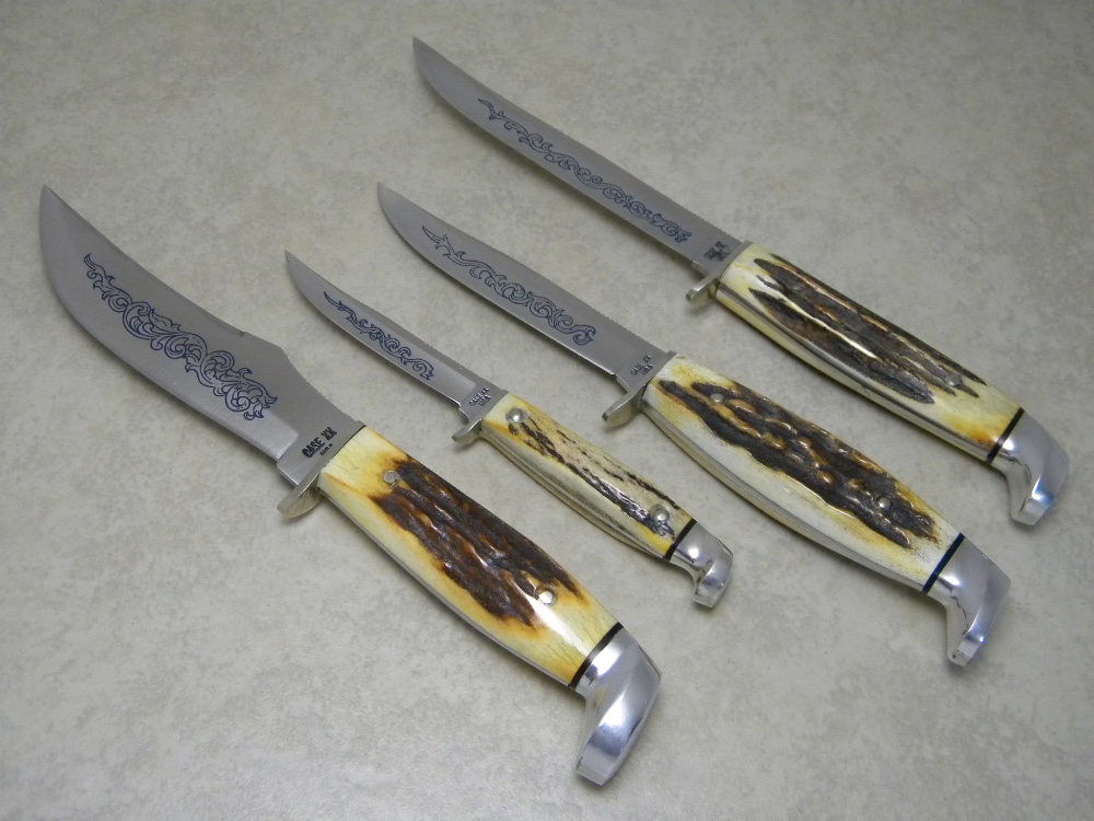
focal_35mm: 41
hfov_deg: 45.8
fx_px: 1296
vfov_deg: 35.1
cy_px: 410
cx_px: 547
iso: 400
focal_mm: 7.3
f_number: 3.8
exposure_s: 1/52
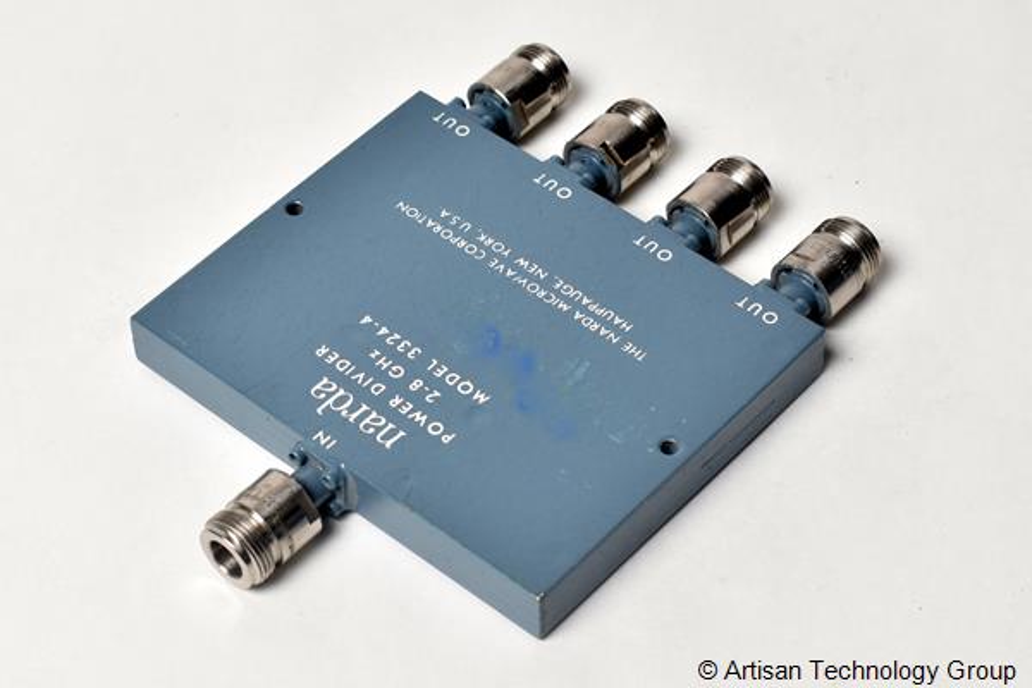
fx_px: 1634
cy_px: 344
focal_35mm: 57
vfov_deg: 23.8
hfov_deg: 35.1
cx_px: 516
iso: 200
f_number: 8
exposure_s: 1/200
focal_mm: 38
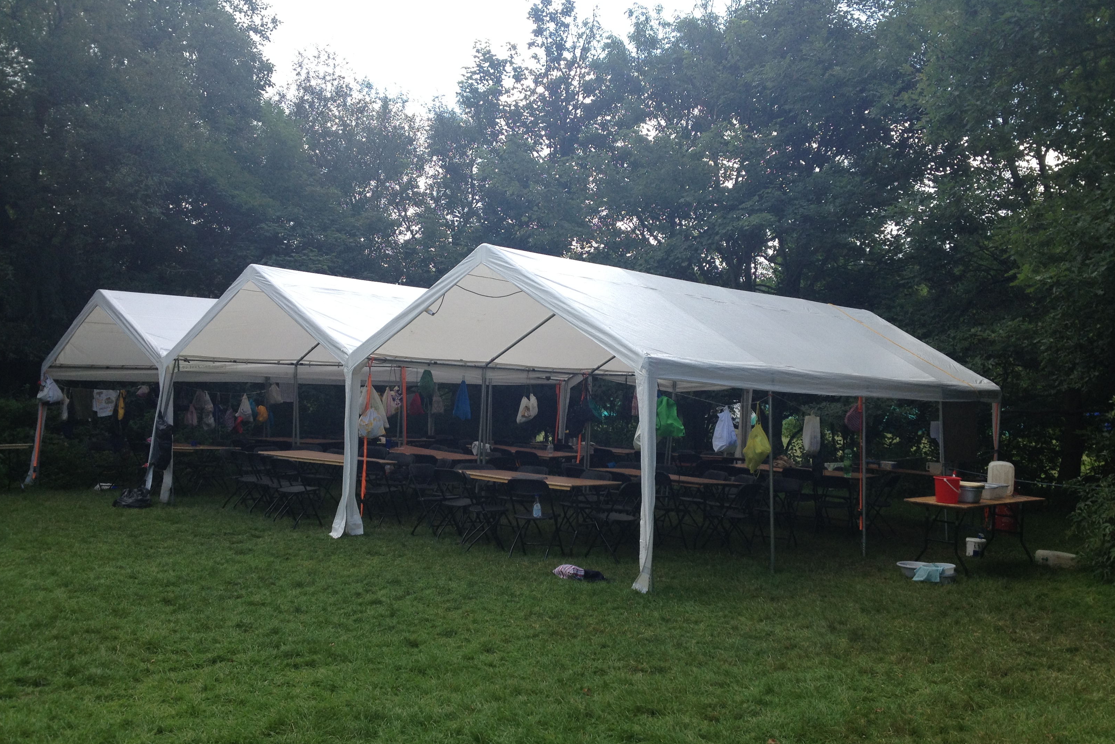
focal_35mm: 37
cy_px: 387
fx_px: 1146
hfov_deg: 51.9
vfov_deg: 35.9
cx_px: 564
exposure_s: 1/445
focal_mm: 4.28
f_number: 2.4
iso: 50
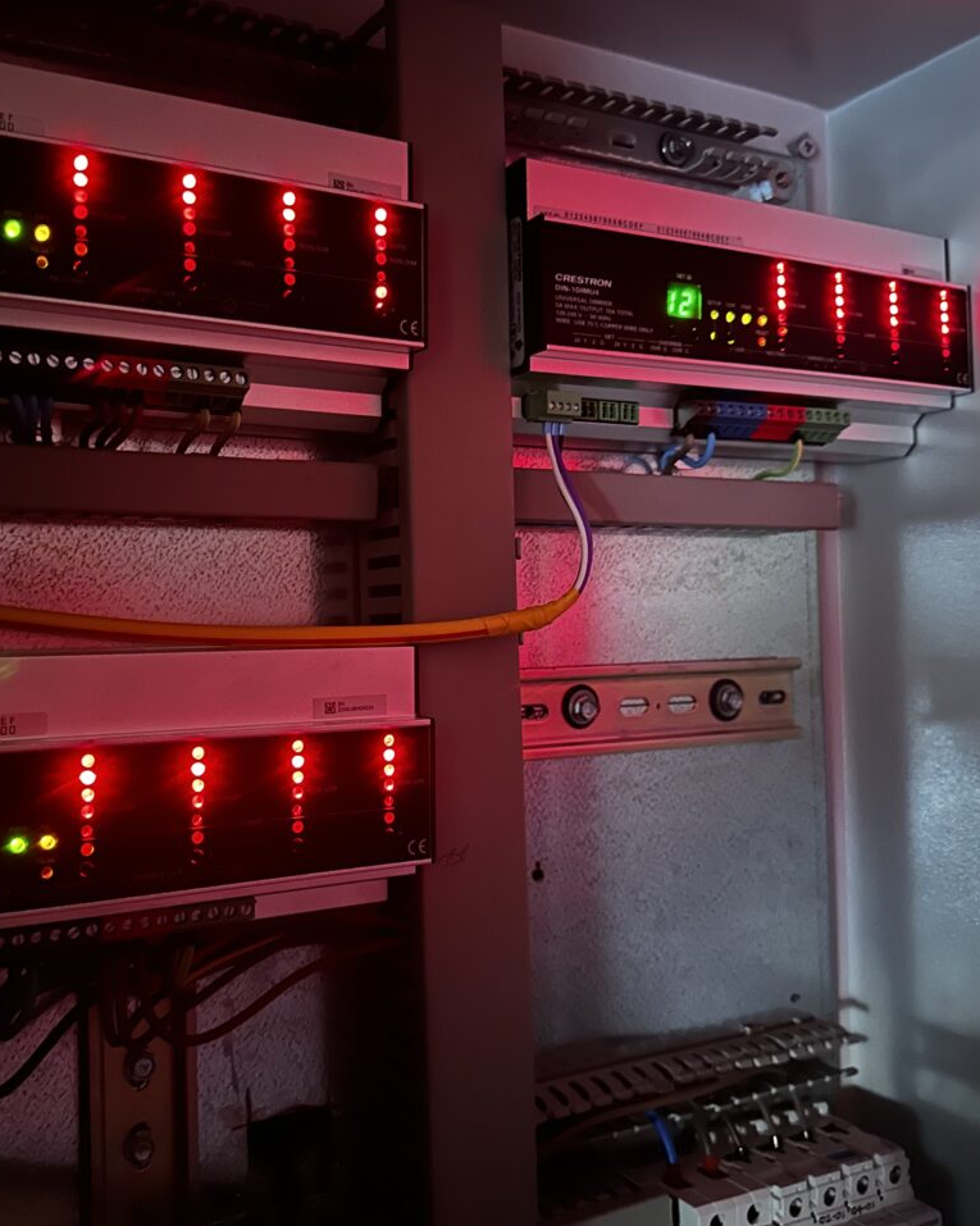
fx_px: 1161
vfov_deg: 55.7
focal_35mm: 32
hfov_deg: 45.6
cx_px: 411
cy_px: 586
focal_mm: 6.86
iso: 2000
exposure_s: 1/5
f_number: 1.78
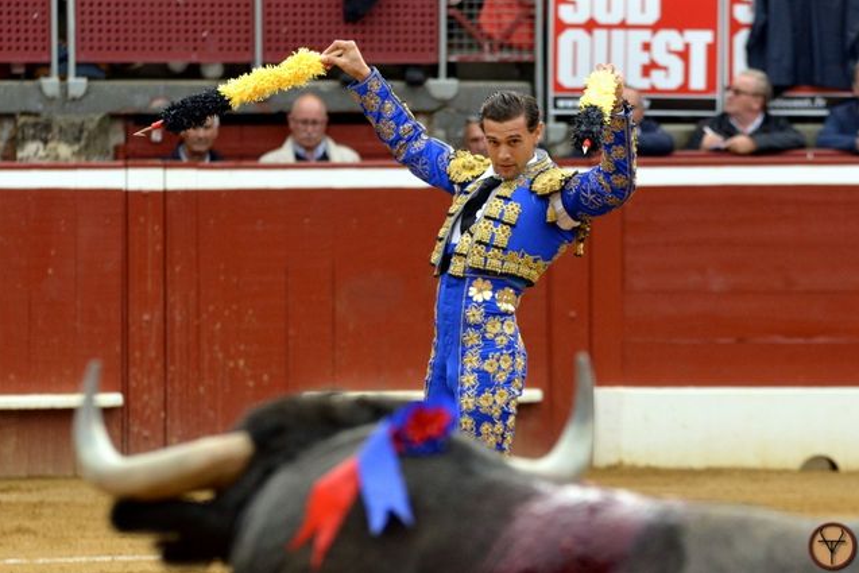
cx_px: 429
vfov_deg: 5.7
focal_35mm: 241
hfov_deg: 8.5
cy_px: 286
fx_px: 5751
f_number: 4.5
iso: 800
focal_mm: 160
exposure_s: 1/1000
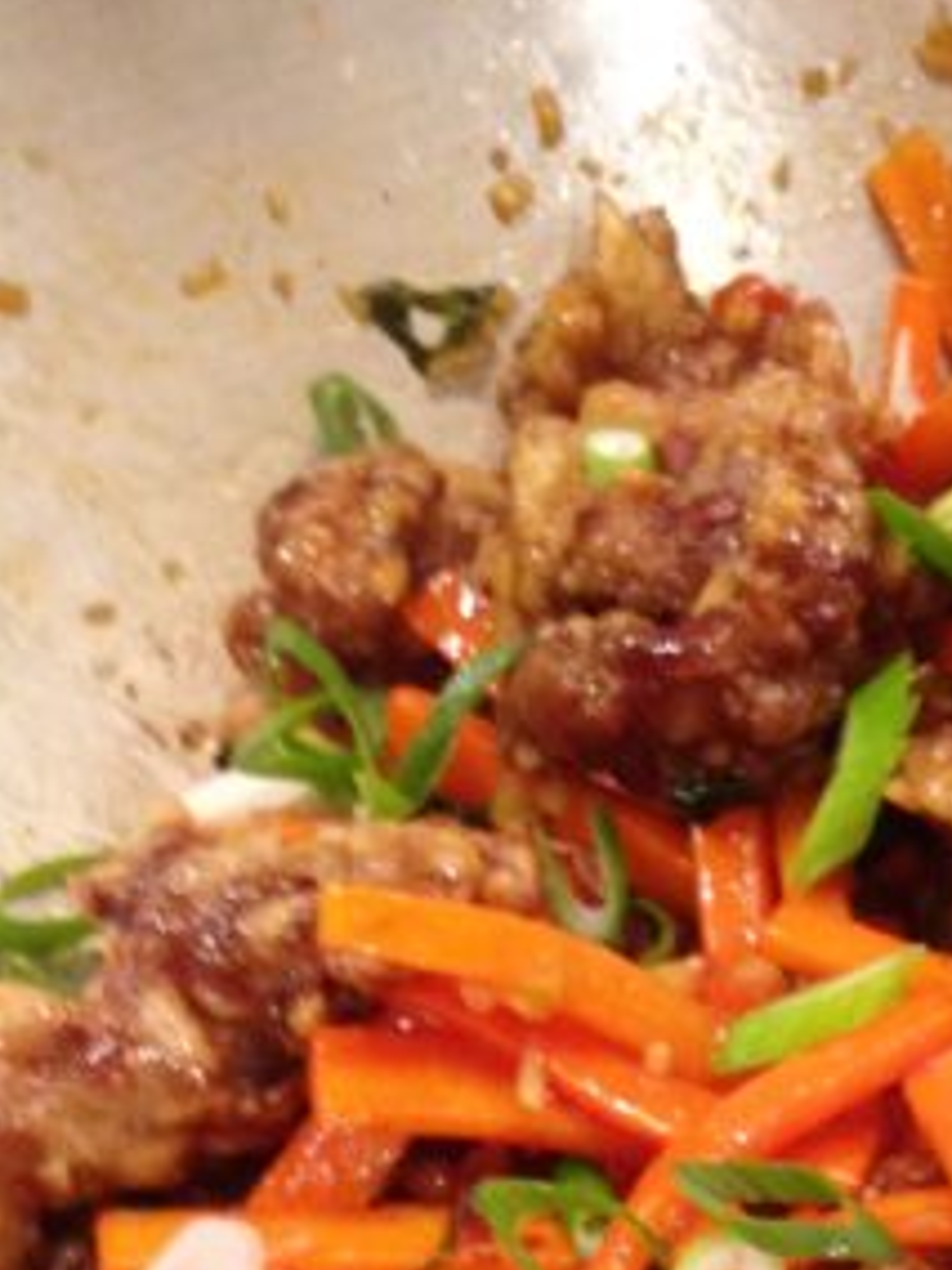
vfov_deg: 19.6
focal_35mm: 93
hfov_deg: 15.4
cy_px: 1614
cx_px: 1122
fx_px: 3410
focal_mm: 4.12
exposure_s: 1/20
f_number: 2.4
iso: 125
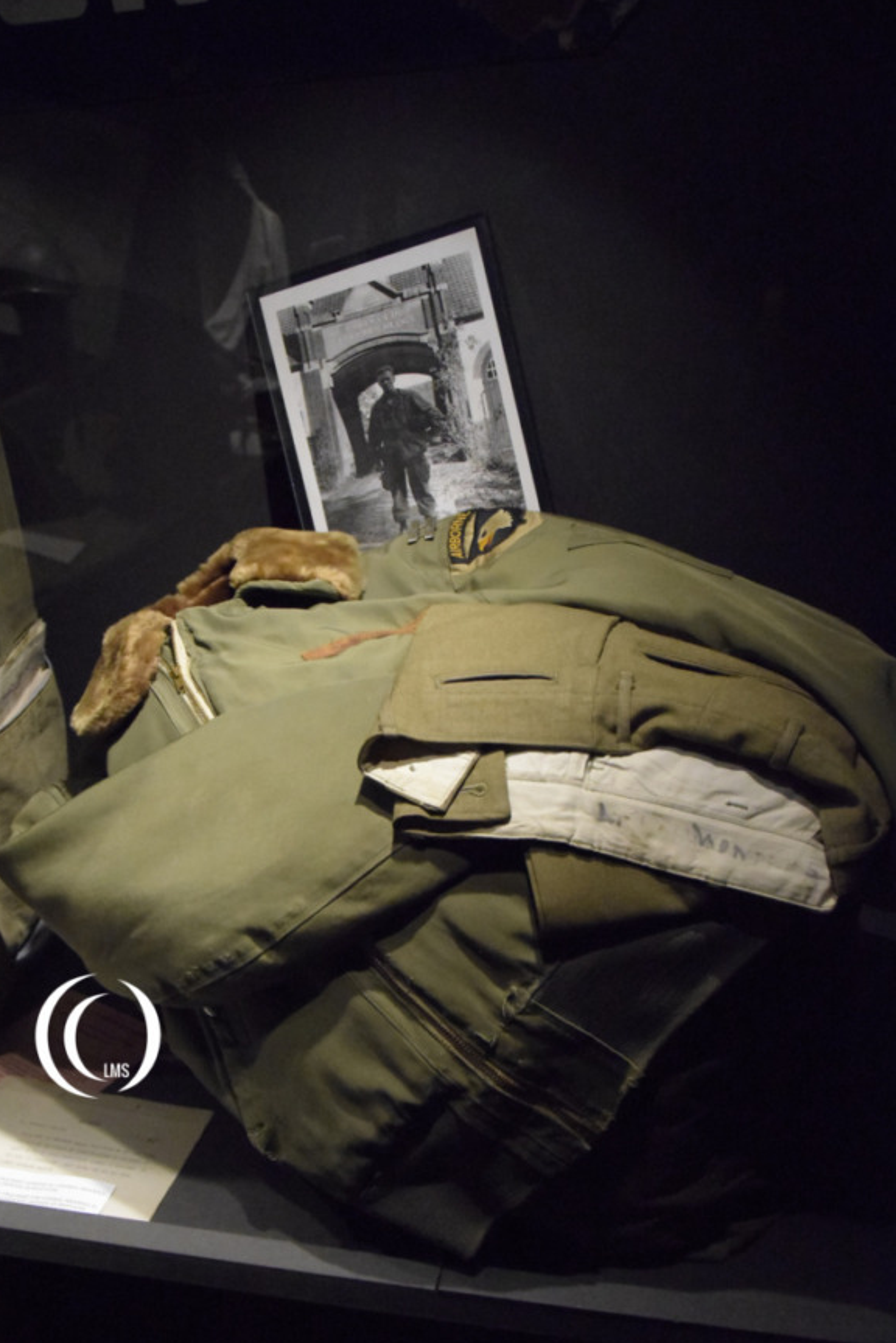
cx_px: 461
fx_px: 1195
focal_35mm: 32
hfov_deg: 41.1
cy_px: 743
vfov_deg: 58.6
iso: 8000
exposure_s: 1/1000
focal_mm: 18
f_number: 3.5
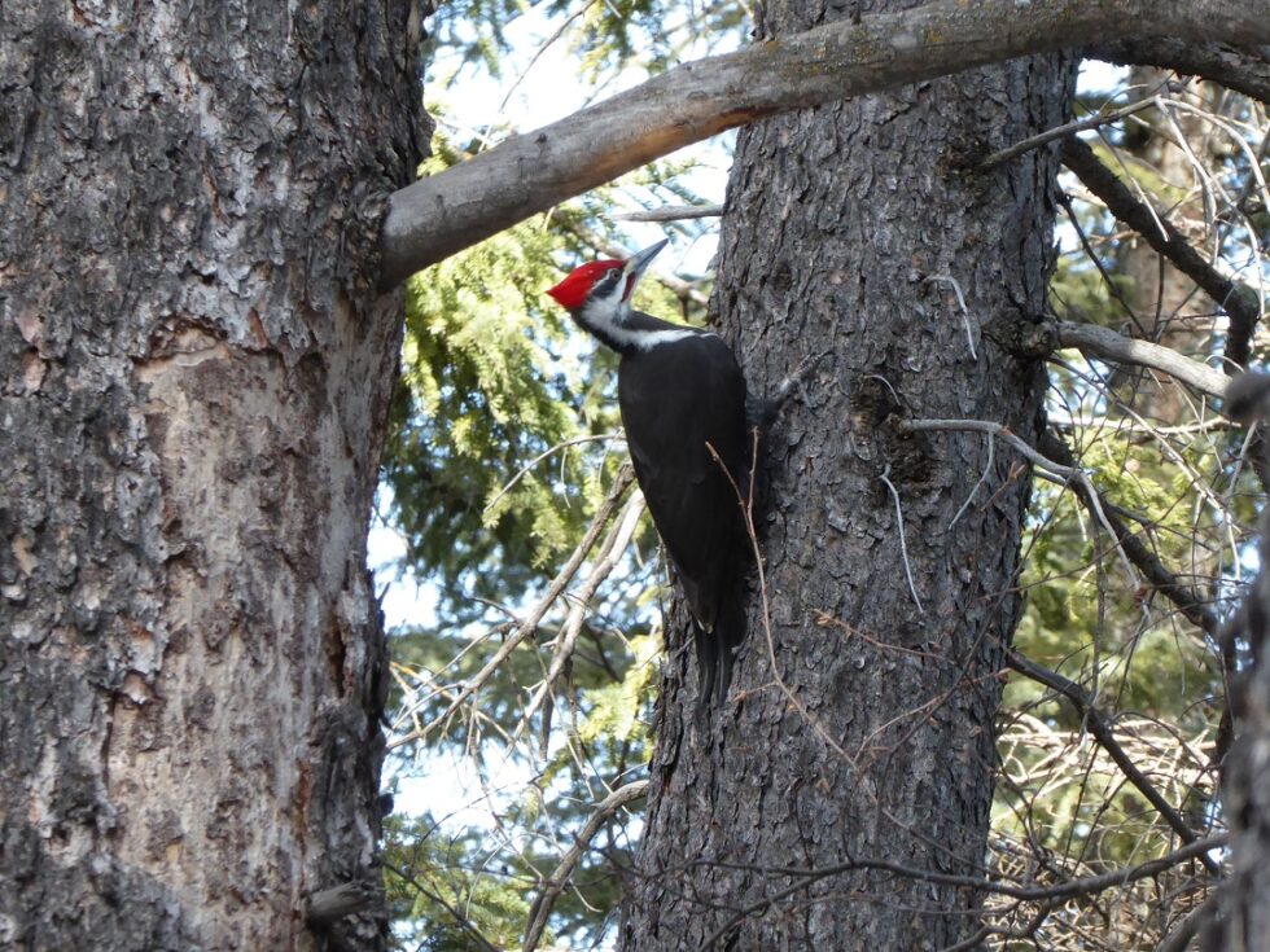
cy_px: 476
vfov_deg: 4.5
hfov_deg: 6.0
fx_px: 12217
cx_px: 635
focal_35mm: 333
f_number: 5.8
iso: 500
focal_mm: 53.8
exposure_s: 1/160
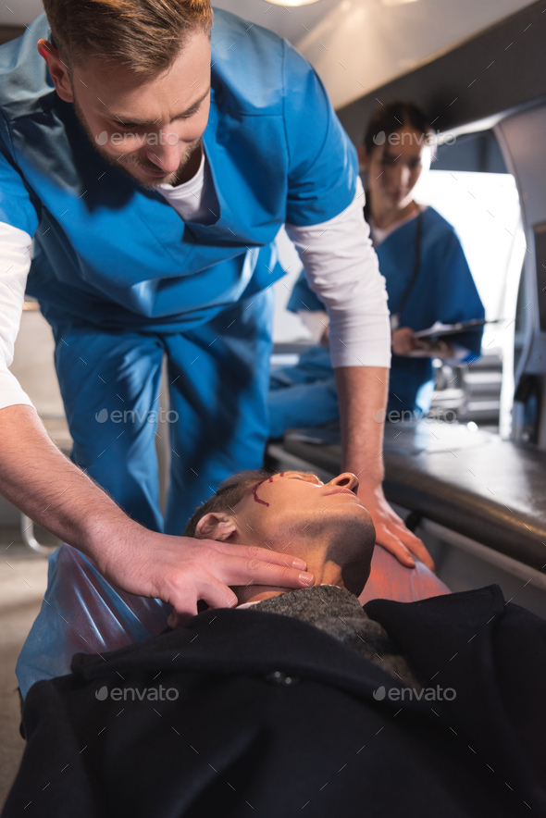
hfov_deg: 35.1
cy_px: 409
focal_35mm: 38
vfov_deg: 50.7
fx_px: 864
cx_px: 273
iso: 800
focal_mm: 38
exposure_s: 1/125
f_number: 3.5
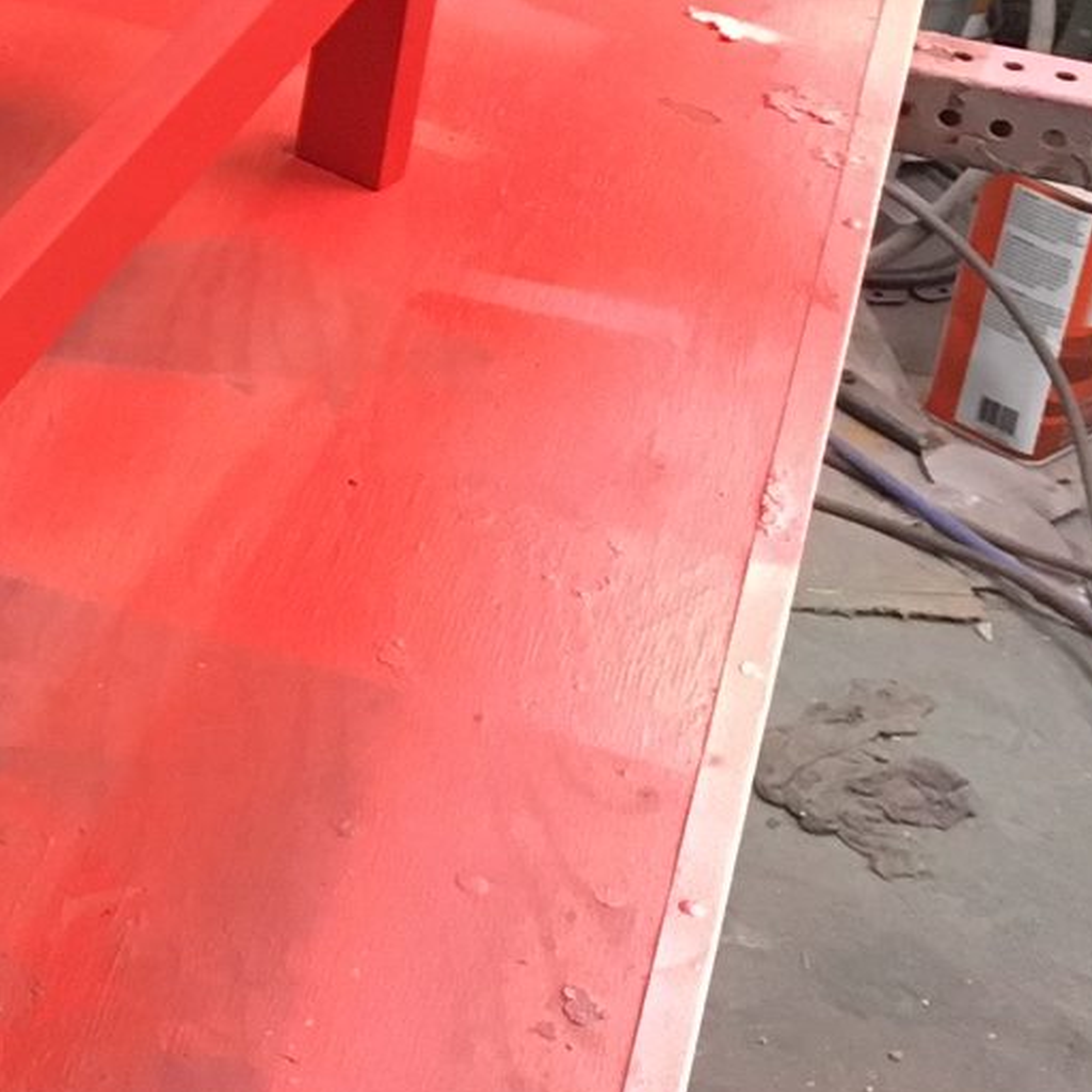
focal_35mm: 101
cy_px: 64
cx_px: -508
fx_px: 3605
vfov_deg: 16.9
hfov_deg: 15.9
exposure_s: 1/30
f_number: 2.2
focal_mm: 4.15
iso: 125
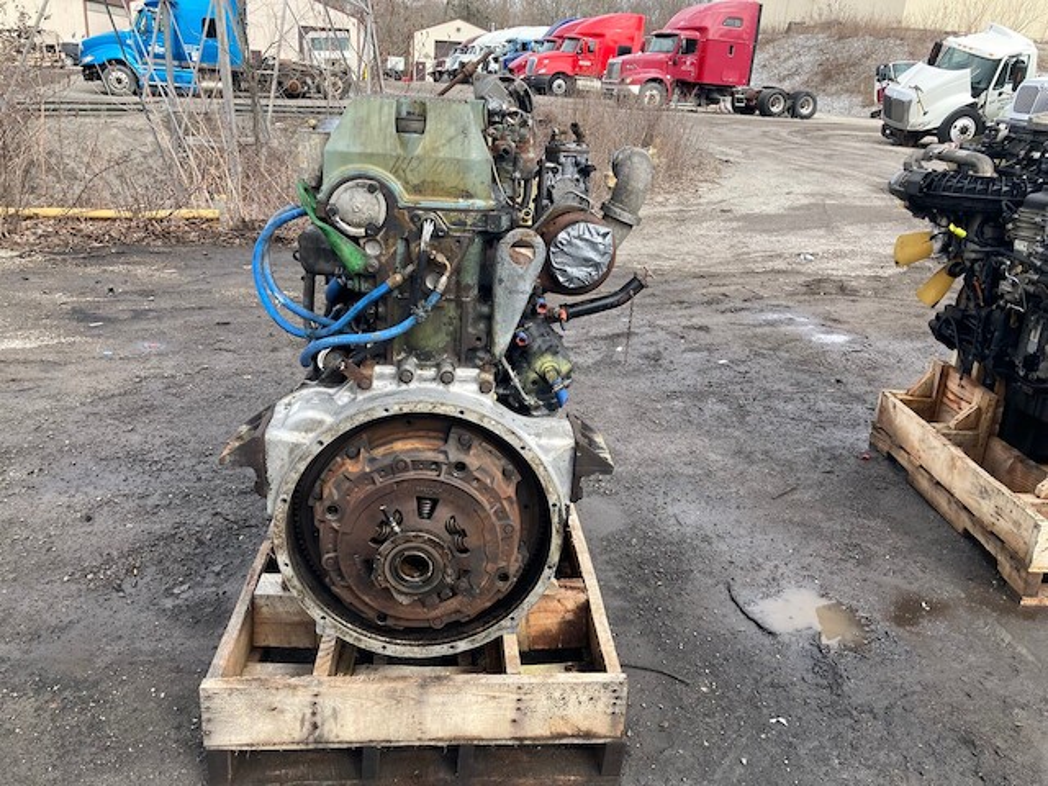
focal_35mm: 28
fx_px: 848
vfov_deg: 49.7
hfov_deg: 63.4
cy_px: 393
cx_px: 524
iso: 20
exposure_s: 1/558
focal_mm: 3.99
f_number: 1.8
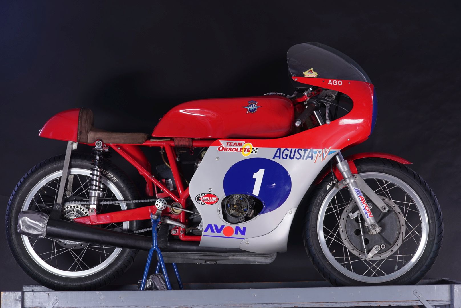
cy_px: 154
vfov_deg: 13.1
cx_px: 230
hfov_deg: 19.4
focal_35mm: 105
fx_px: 1346
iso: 100
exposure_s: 10
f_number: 11
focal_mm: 105
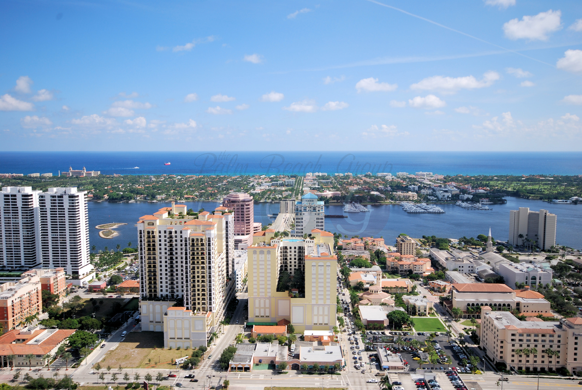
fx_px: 486
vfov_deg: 43.7
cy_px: 195
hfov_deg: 61.9
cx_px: 291
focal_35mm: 30
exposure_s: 1/250
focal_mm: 20
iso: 100
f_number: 8
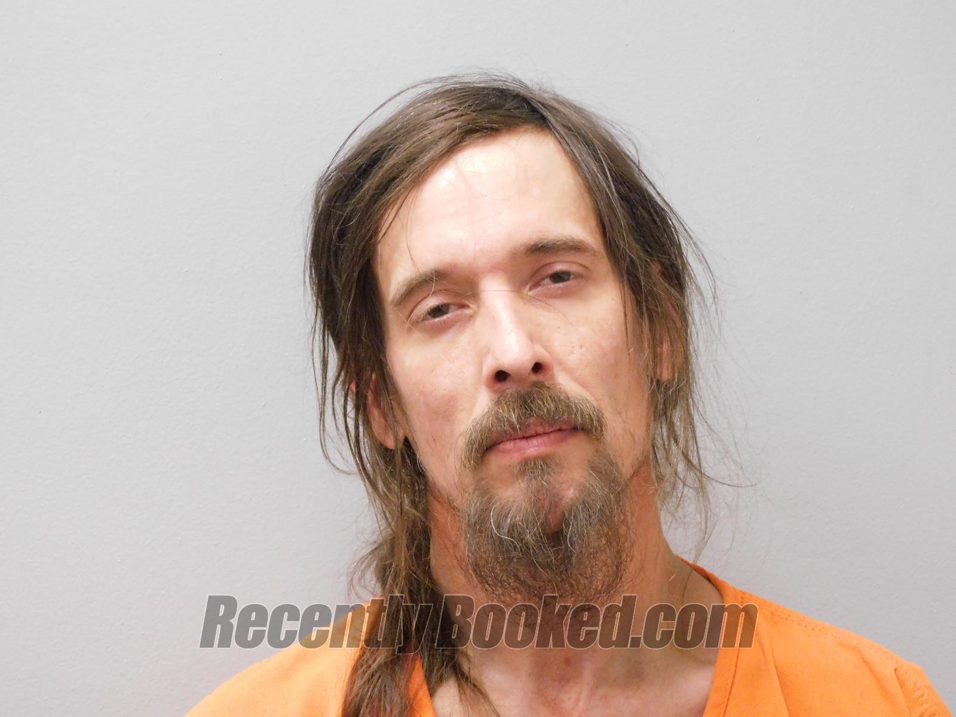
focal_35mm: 220
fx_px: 6076
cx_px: 478
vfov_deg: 6.8
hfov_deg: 9.0
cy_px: 358
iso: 800
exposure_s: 1/13
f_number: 5.3
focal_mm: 39.4
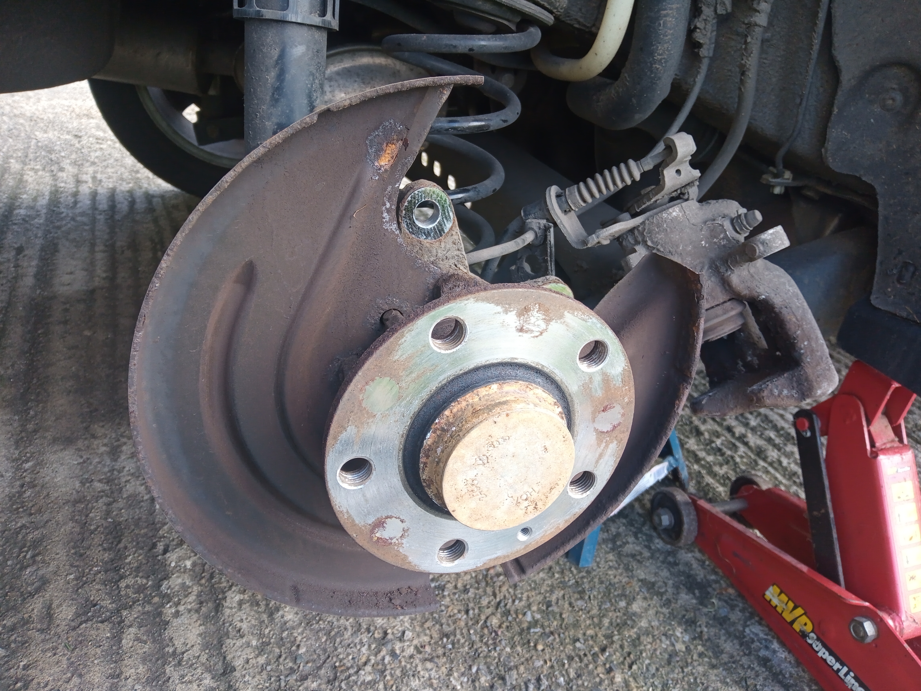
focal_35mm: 28
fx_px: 745
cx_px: 460
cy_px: 346
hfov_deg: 63.4
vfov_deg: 49.7
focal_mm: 3.4
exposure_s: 1/100
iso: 142
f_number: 2
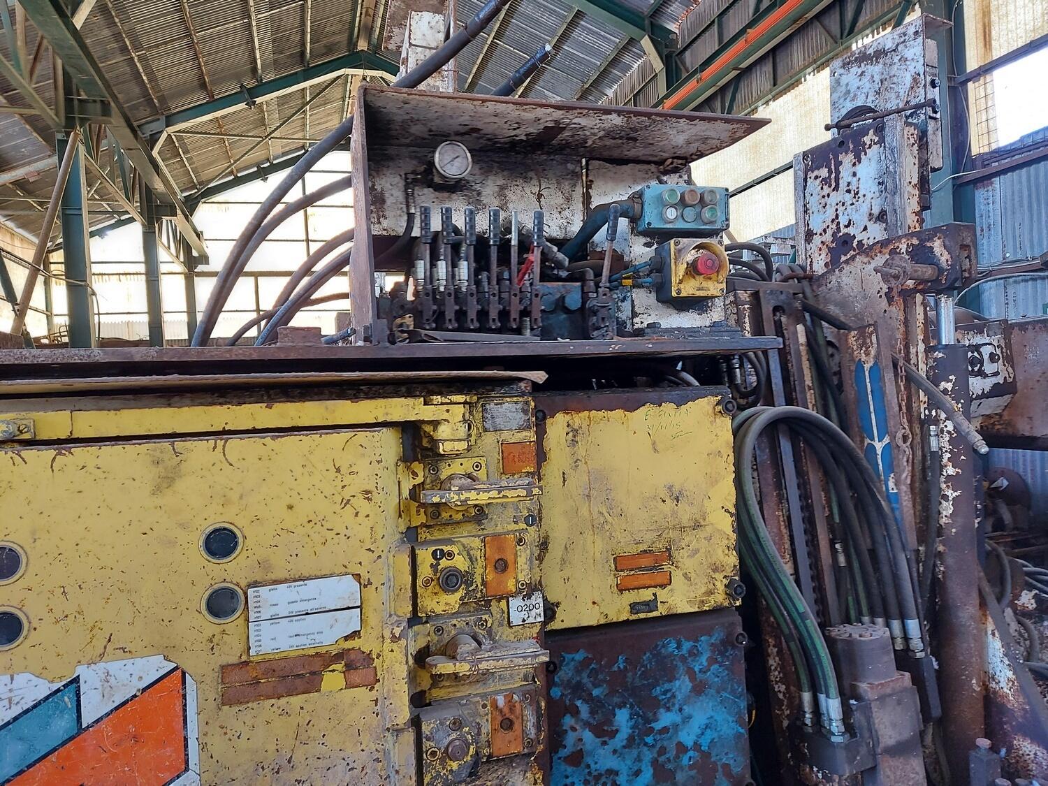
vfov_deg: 56.8
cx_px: 524
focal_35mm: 24
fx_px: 727
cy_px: 393
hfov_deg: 71.6
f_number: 1.8
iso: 200
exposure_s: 1/60
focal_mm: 5.23
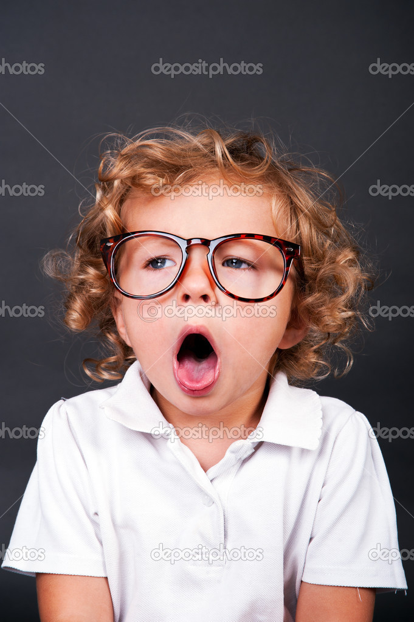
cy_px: 311
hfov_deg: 14.4
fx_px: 1640
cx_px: 207
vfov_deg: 21.5
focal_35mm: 95
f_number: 11
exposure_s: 1/160
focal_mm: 95
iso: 200
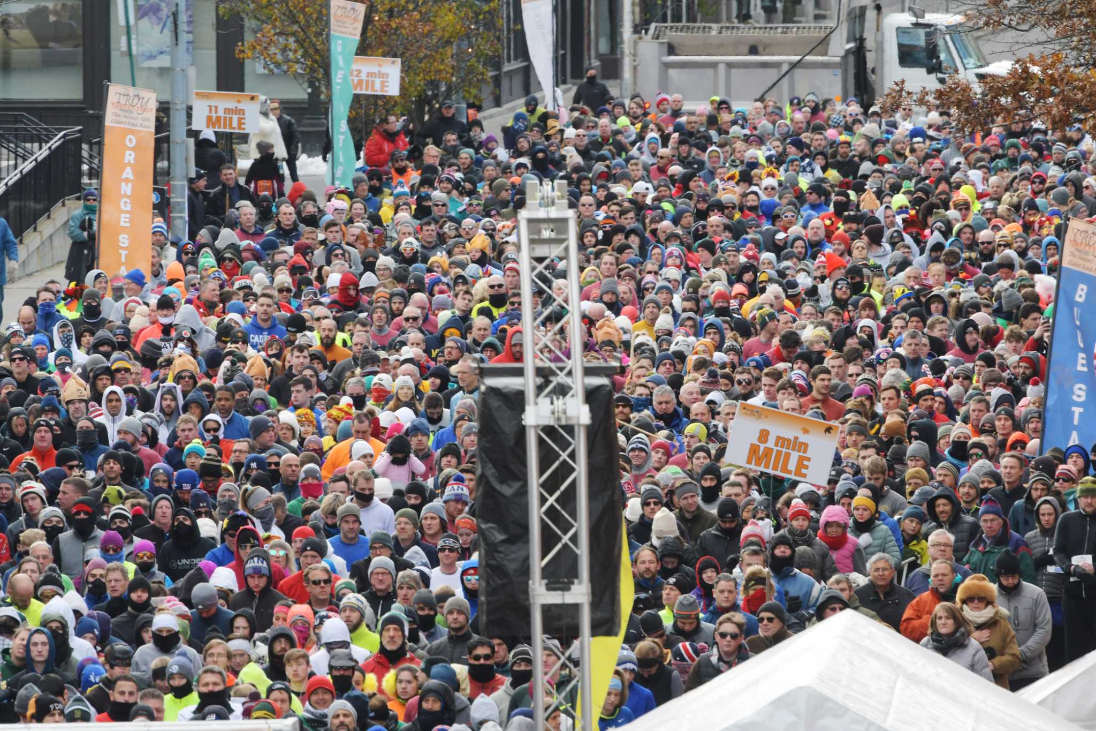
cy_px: 366
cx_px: 548
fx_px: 12328
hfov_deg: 5.1
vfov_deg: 3.4
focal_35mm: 405
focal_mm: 270
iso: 400
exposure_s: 1/250
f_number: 8
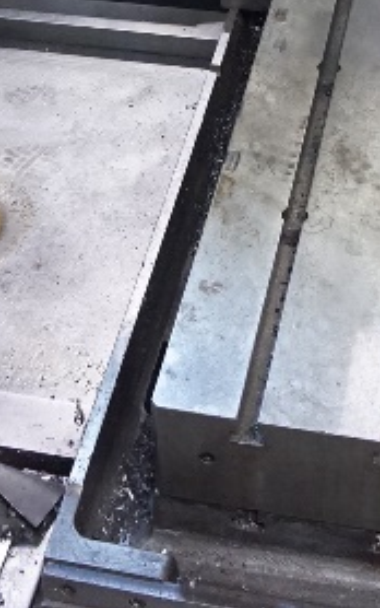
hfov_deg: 14.5
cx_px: 155
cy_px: -71
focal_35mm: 90
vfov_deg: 21.7
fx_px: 1490
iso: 3200
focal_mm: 16
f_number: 3.5
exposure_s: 1/60
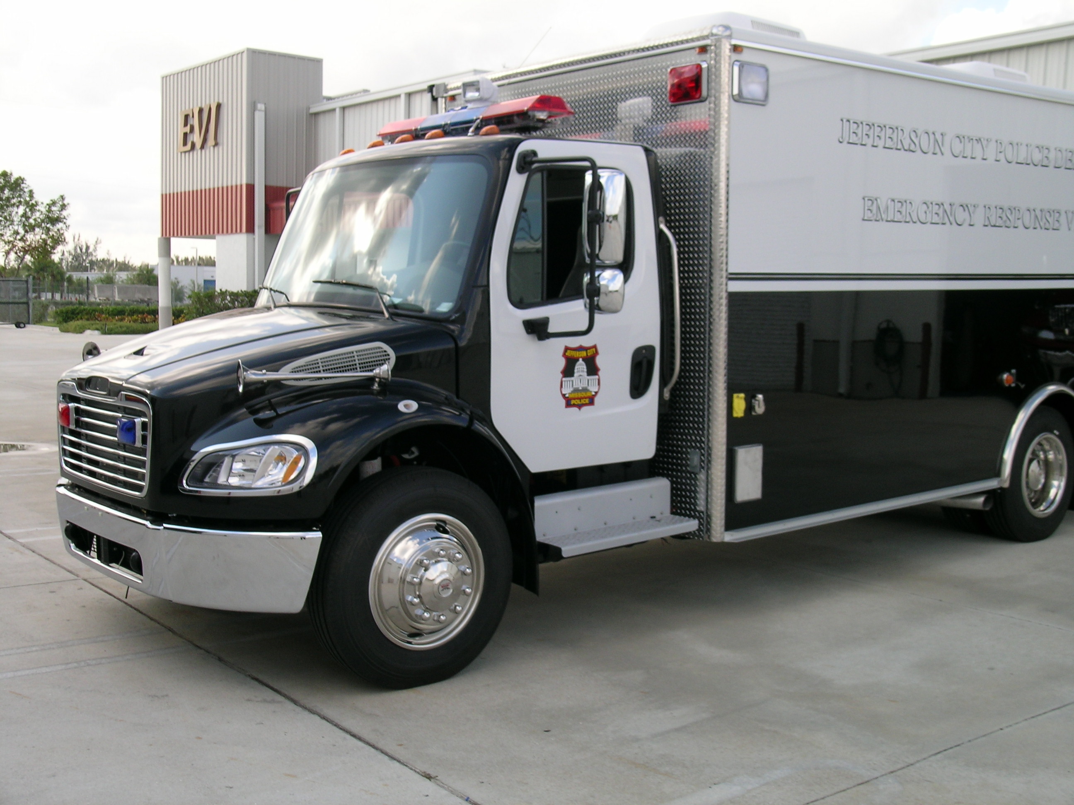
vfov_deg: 34.3
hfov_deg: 44.8
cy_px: 402
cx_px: 537
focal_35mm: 42
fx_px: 1303
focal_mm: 8.7
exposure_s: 1/146
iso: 50
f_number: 5.7
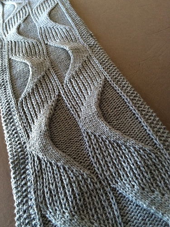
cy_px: 114
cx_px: 85
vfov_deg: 61.7
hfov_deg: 48.2
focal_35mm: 29
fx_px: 190
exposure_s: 1/24
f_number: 2.2
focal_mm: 4.15
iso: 250
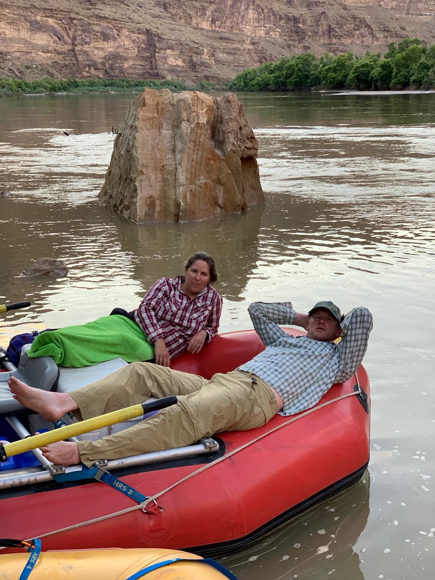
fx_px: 871
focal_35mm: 52
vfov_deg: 36.8
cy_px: 290
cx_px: 218
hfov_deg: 28.0
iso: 64
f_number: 2.4
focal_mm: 6
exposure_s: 1/122
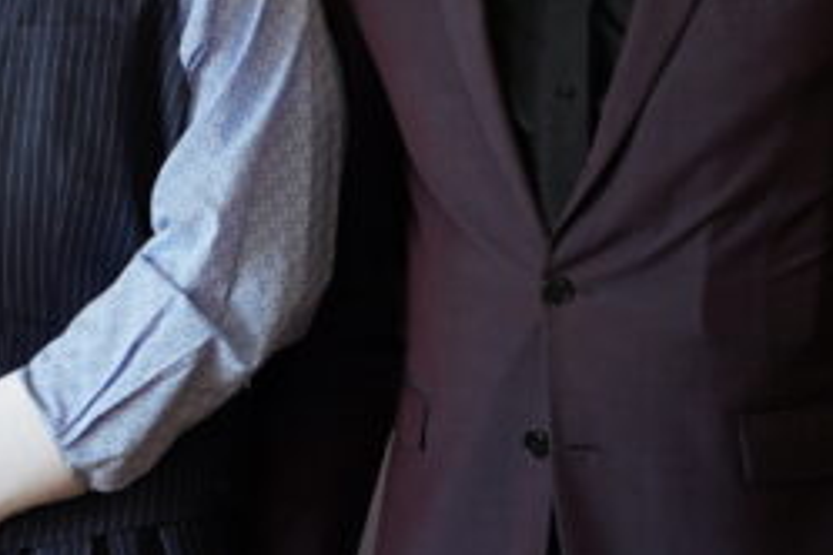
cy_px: 165
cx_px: -465
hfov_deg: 16.1
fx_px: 2661
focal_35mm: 115
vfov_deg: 11.9
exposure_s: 1/25
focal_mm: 28
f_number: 3.5
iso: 100
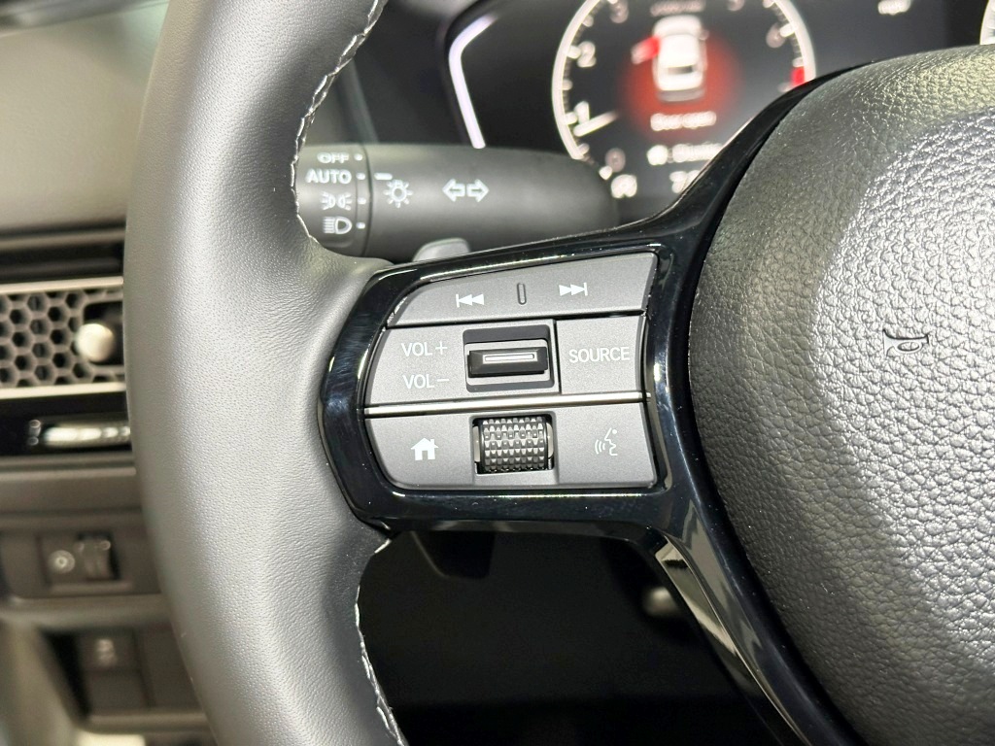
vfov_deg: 30.3
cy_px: 373
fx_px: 1380
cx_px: 498
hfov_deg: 39.7
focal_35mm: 48
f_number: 1.78
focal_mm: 6.86
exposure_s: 1/40
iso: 400
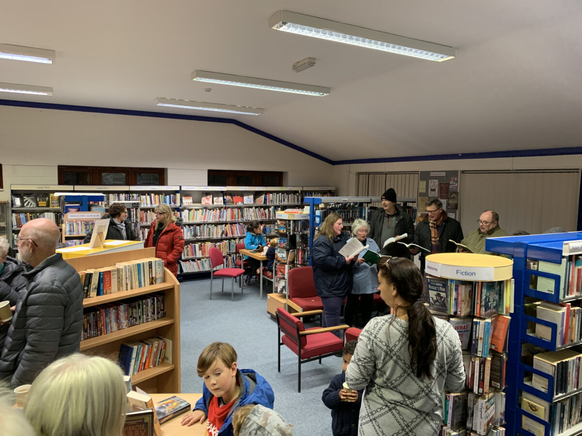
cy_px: 218
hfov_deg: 67.3
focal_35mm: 26
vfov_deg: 53.1
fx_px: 437
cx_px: 291
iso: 200
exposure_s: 1/50
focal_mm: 4.25
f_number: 1.8
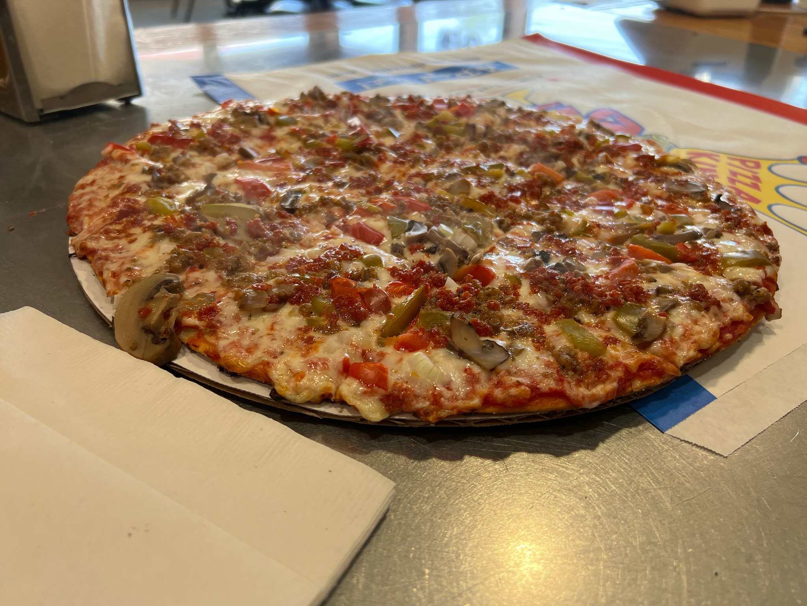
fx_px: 606
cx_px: 404
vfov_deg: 53.1
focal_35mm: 26
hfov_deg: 67.3
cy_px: 303
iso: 40
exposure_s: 1/120
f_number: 1.5
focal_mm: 5.7
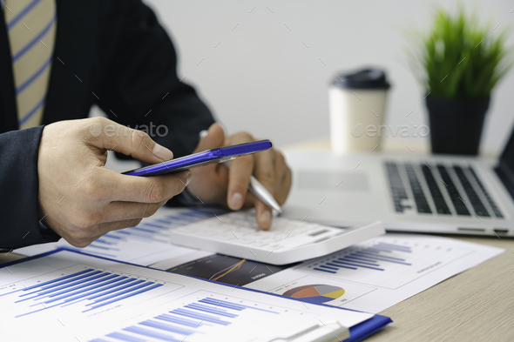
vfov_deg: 16.1
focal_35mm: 85
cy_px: 171
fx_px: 1213
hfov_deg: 23.9
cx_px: 257
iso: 200
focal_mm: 85
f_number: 3.5
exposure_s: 1/100
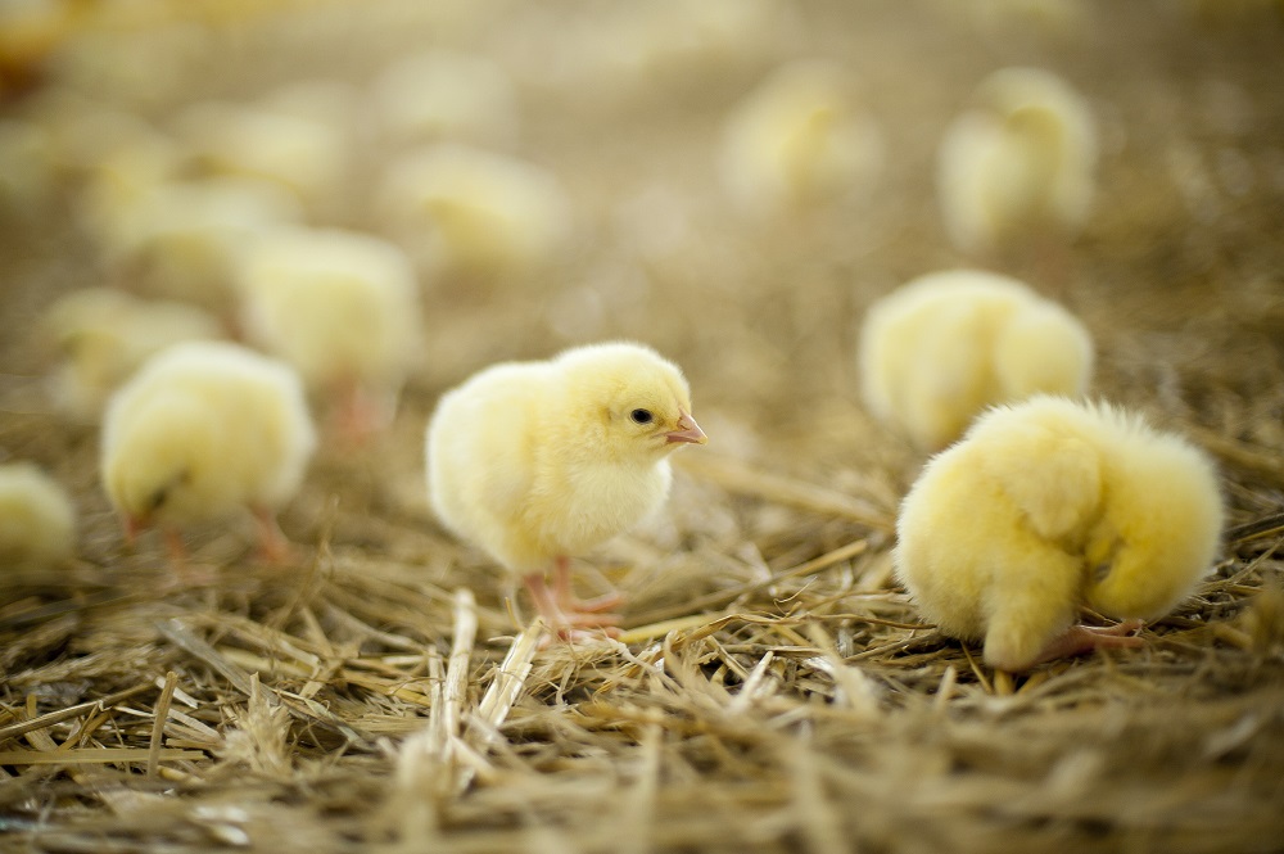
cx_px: 642
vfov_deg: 26.9
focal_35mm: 50
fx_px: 1782
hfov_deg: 39.6
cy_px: 427
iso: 640
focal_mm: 50
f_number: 1.4
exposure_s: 1/30
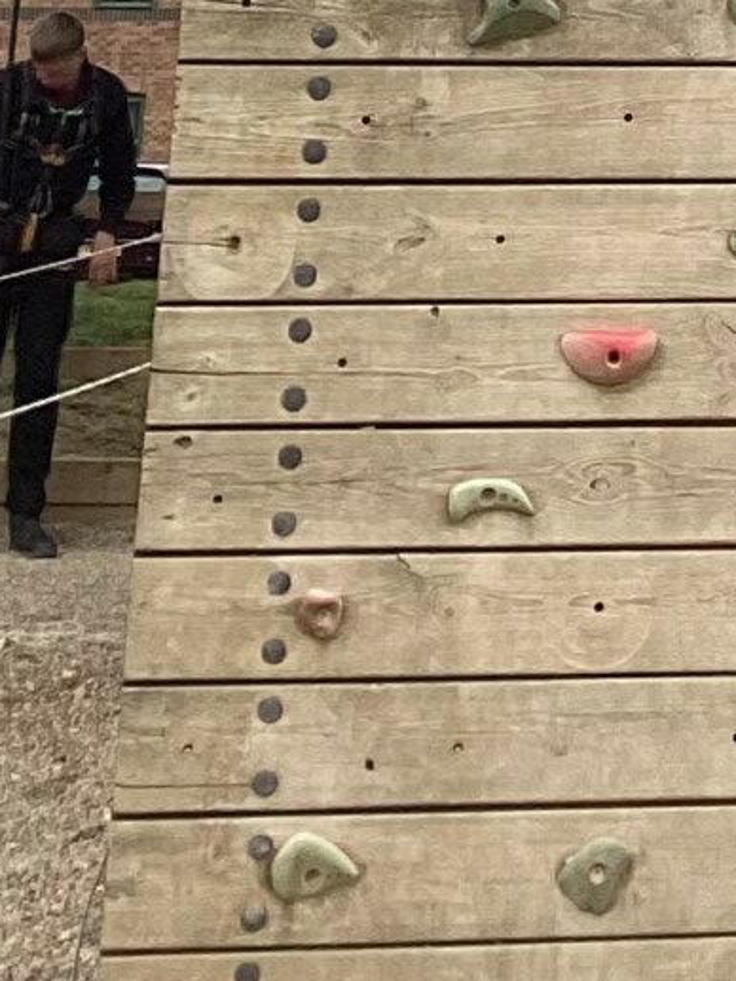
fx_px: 4081
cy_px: -1066
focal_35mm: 144
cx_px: 1254
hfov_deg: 9.8
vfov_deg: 12.0
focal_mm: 3.3
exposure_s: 1/420
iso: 25
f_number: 2.4
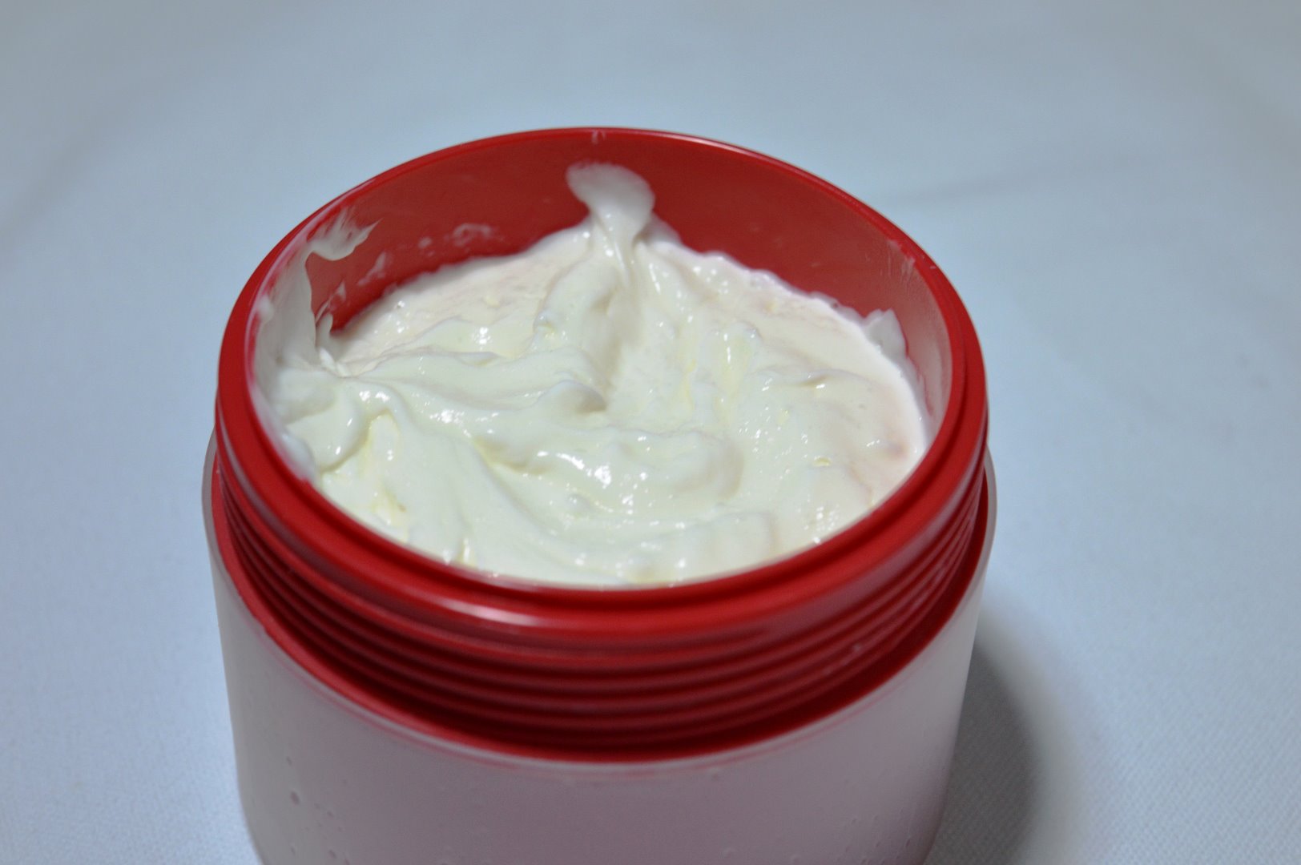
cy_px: 432
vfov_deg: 18.2
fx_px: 2708
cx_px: 650
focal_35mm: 75
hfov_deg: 27.0
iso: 640
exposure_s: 1/60
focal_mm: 50
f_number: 5.6
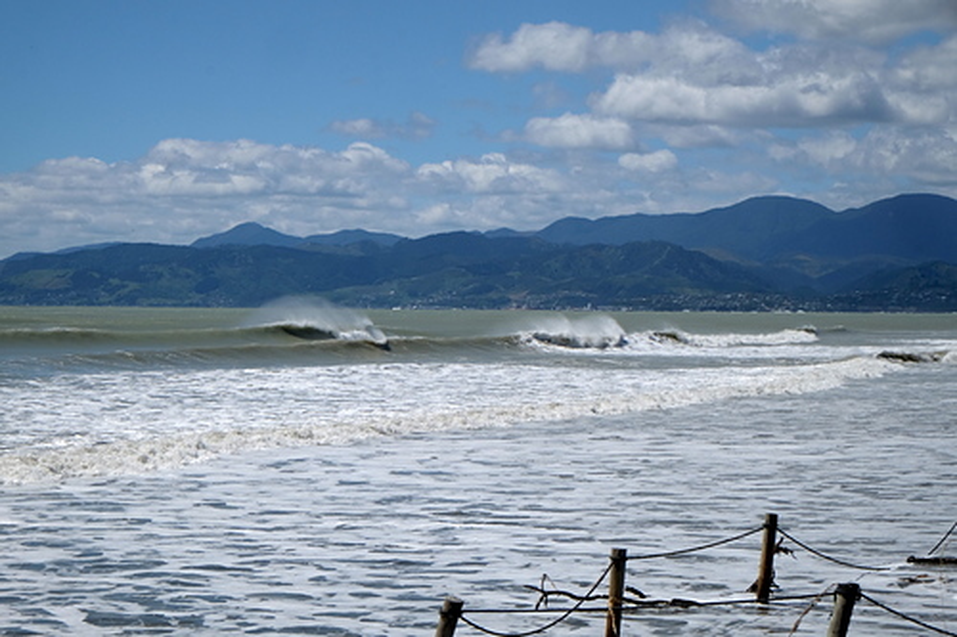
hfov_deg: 24.5
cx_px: 478
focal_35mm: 83
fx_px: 2206
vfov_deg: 16.4
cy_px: 318
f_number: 16
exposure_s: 1/400
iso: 400
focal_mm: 55
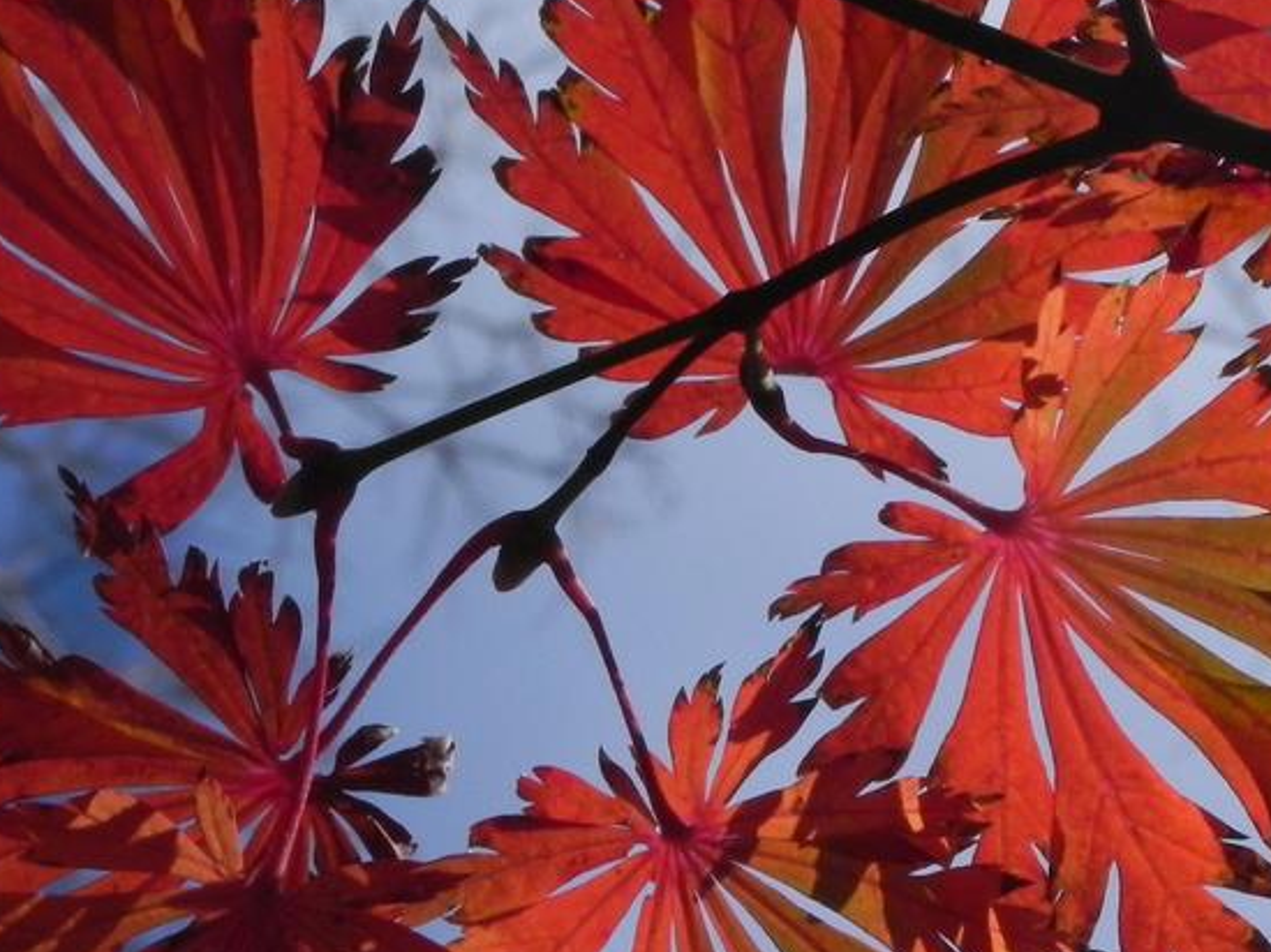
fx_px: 7010
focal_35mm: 191
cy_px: 610
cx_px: 751
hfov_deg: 10.4
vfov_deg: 7.8
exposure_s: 1/535
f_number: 8
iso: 160
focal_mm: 18.8
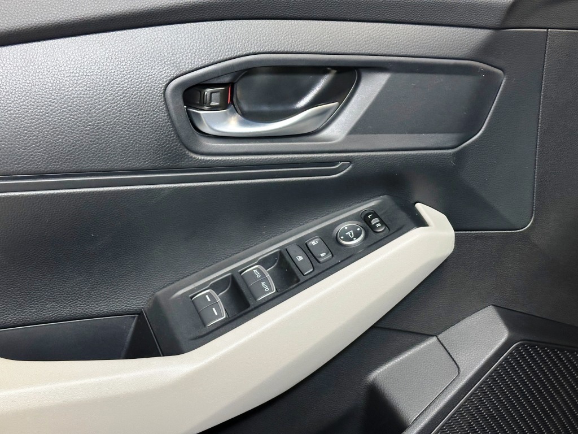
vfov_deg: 30.3
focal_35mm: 48
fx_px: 801
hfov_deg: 39.7
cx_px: 289
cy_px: 217
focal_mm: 6.86
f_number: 1.78
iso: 500
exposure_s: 1/30
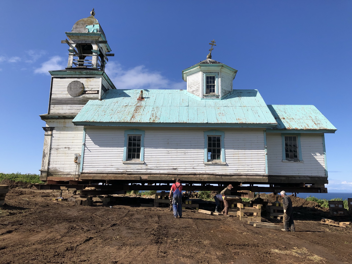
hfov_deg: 63.4
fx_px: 285
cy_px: 132
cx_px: 176
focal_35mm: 28
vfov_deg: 49.7
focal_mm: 4
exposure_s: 1/2315
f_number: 1.8
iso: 20
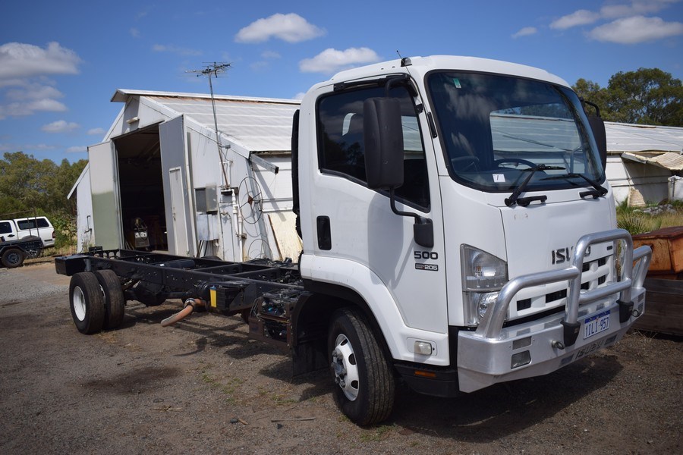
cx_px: 342
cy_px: 228
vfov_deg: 40.0
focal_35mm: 33
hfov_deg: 57.2
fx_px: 626
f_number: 3.8
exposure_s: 1/3200
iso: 200
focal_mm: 22
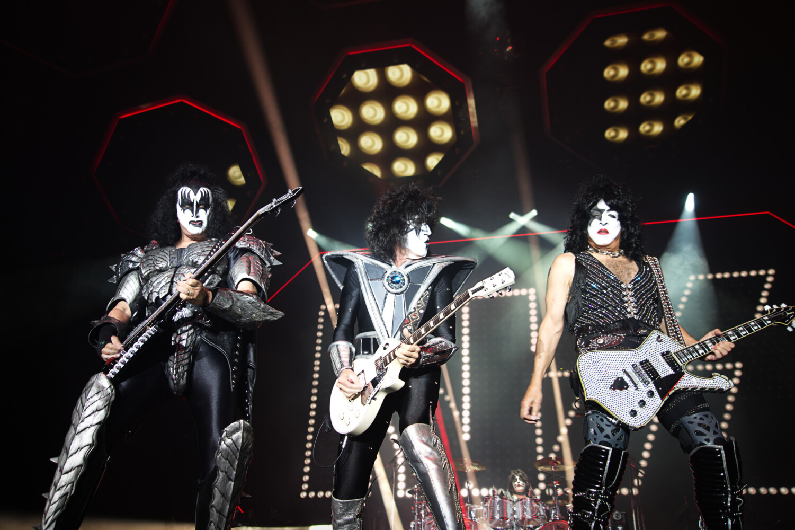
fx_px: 729
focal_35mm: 33
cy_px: 265
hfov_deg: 57.2
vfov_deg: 40.0
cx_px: 398
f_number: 4
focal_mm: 33
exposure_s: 1/160
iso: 500
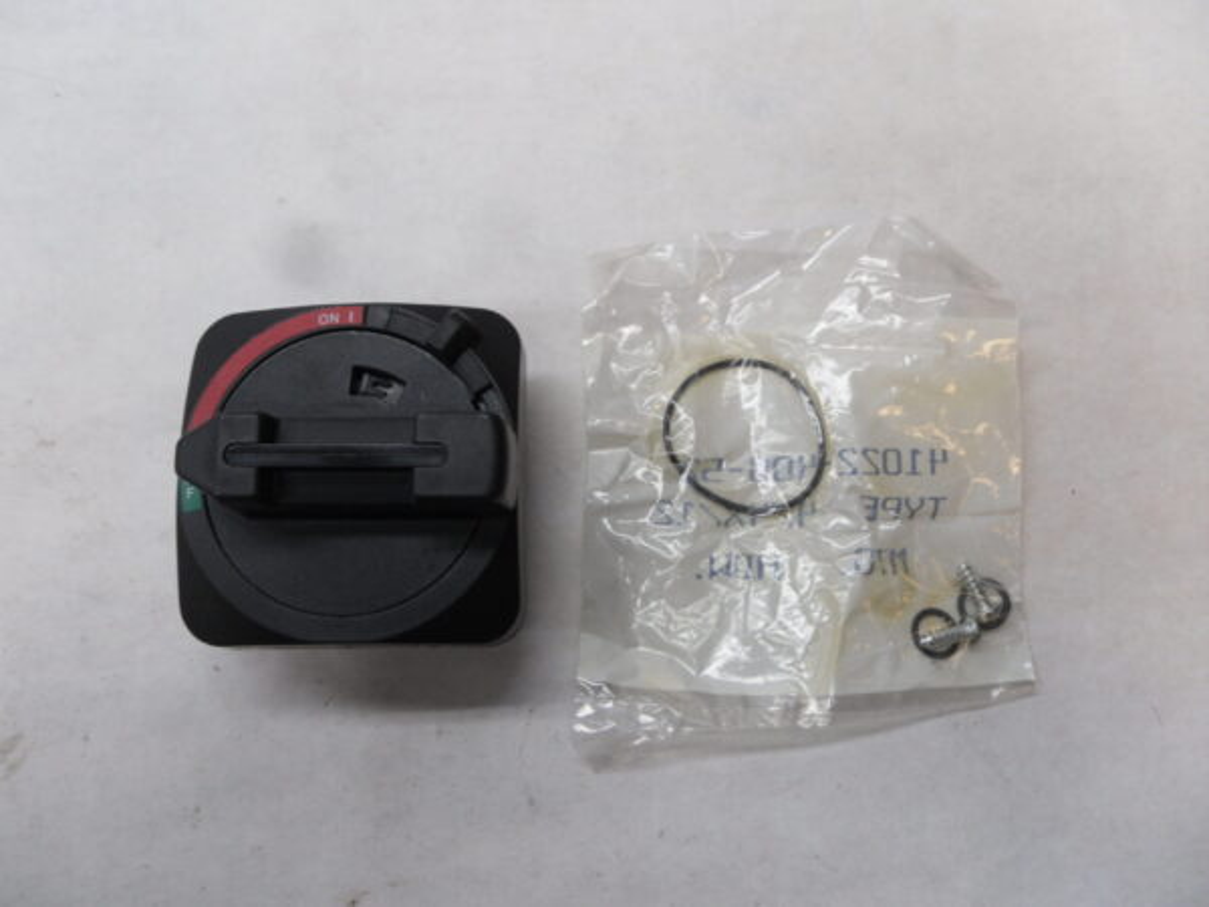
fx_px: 1222
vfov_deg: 40.7
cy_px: 454
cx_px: 604
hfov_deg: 52.6
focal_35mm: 35
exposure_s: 1/66
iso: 100
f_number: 3.5
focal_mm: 6.3
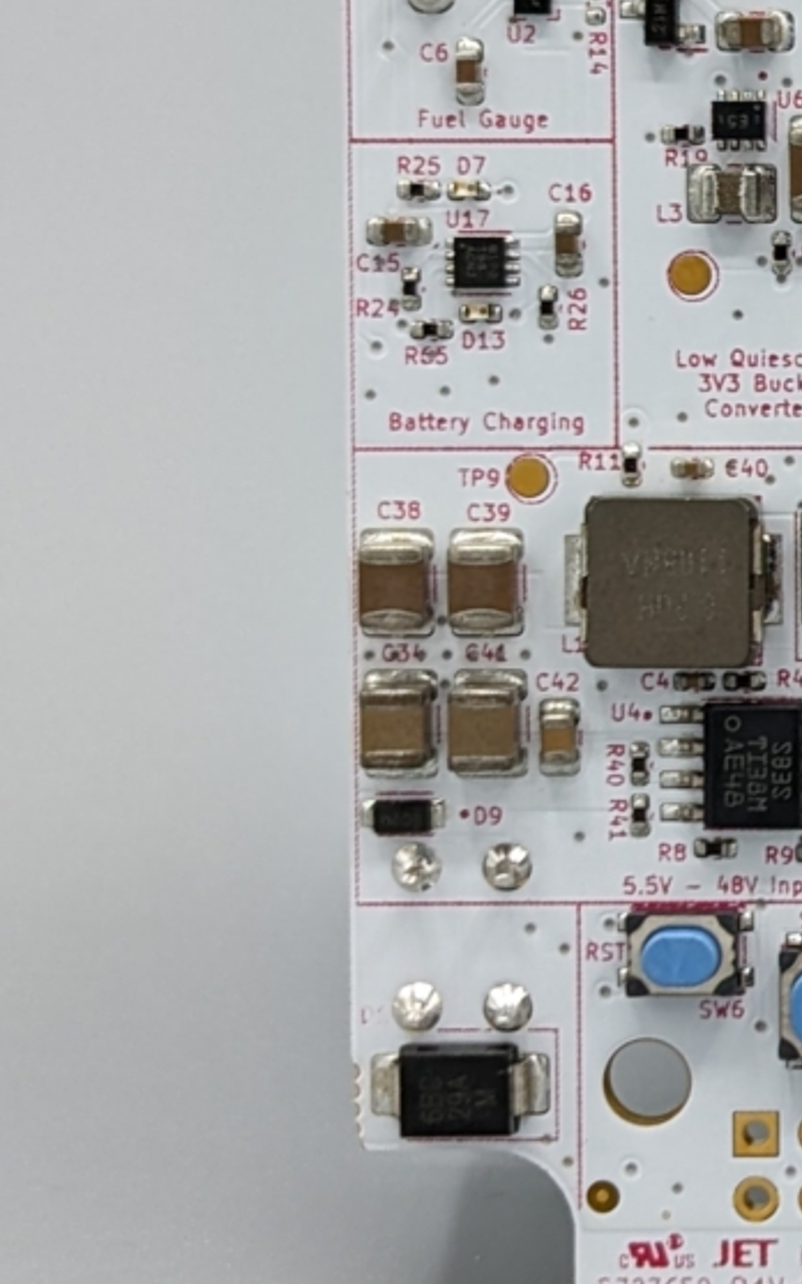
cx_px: 1311
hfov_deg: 9.1
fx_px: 4897
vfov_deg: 14.9
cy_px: 391
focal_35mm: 140
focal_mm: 6.9
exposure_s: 1/237
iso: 32
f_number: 1.68
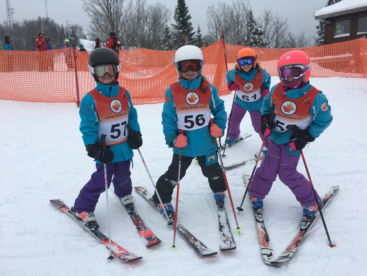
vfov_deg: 48.2
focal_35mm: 29
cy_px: 138
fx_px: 307
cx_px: 184
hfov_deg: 61.7
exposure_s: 1/596
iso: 25
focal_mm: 4.15
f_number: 2.2
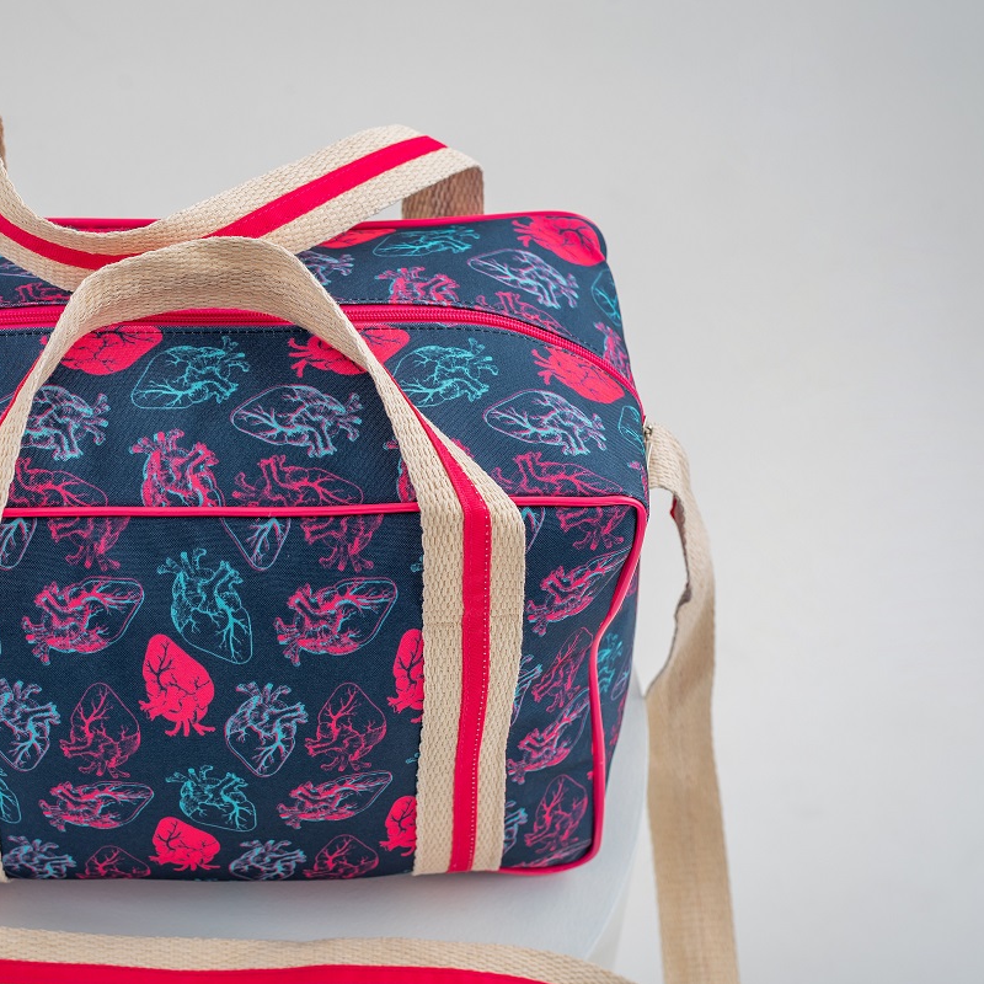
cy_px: 492
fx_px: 2058
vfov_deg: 26.9
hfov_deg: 26.7
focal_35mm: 64
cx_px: 320
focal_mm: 50
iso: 160
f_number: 7.1
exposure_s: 1/160
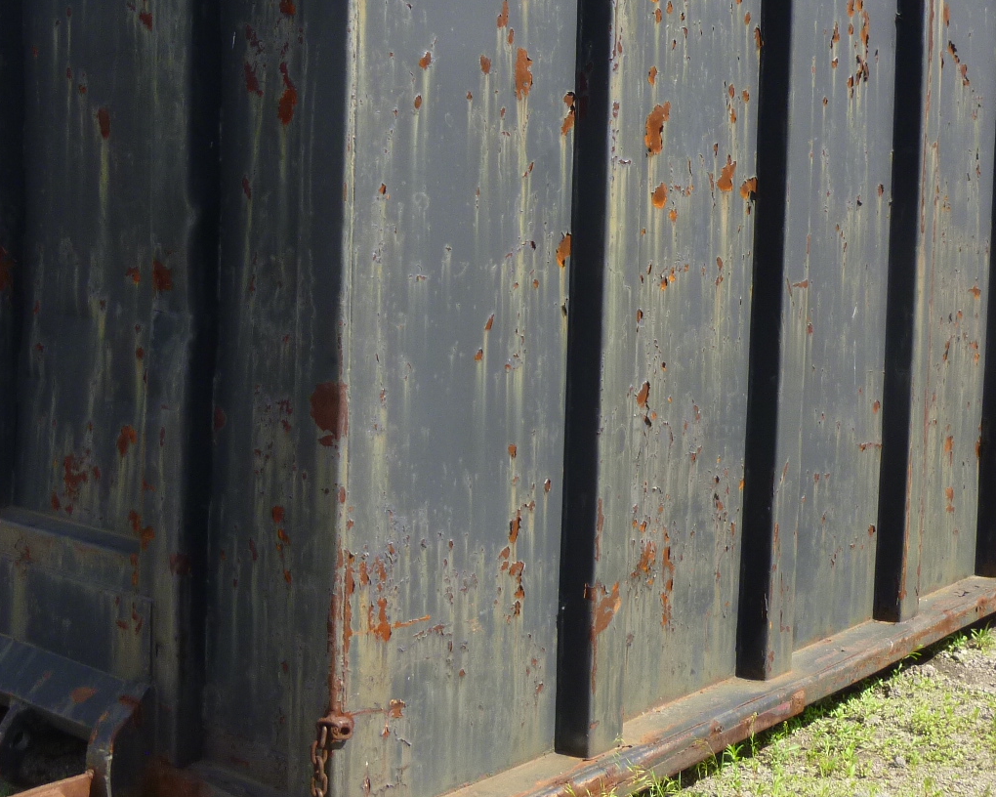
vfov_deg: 30.7
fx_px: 1444
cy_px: 299
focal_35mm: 49
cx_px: 504
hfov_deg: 38.0
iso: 100
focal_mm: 4.5
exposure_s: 1/500
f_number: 3.1
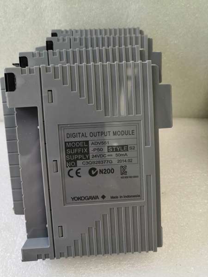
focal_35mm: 27
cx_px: 104
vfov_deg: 65.3
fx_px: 216
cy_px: 138
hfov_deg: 51.4
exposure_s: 1/60
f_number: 1.8
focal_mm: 3.95
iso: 100
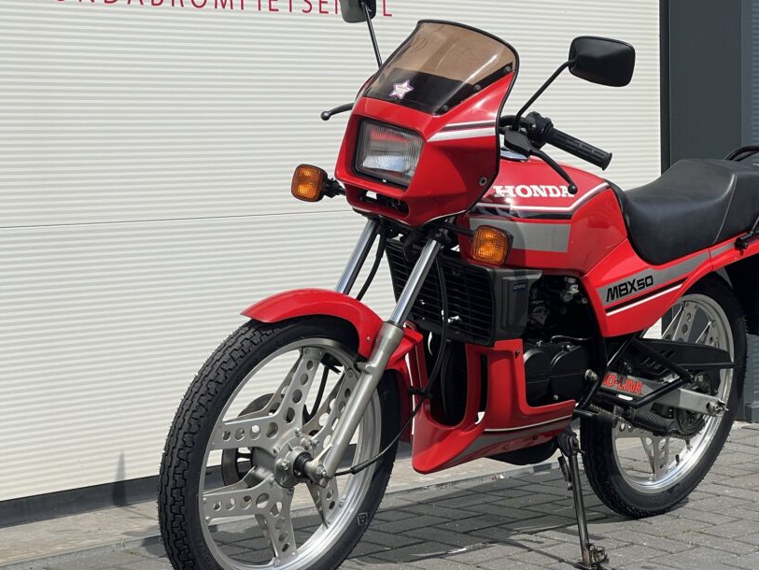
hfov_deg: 19.4
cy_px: 270
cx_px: 444
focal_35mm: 101
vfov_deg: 14.7
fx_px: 2215
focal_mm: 9
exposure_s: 1/1085
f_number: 2.8
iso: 32
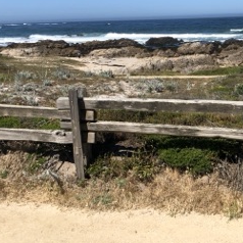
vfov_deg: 33.4
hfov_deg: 33.6
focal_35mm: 50
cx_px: 171
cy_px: 64
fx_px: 397
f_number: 1.8
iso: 20
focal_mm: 4
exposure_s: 1/2525
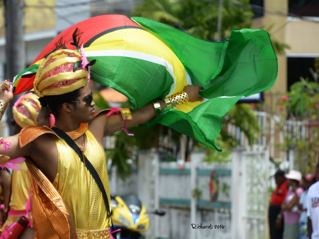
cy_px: 119
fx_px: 2368
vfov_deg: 5.8
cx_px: 146
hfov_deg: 7.7
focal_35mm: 257
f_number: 8
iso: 200
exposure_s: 1/400
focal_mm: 230
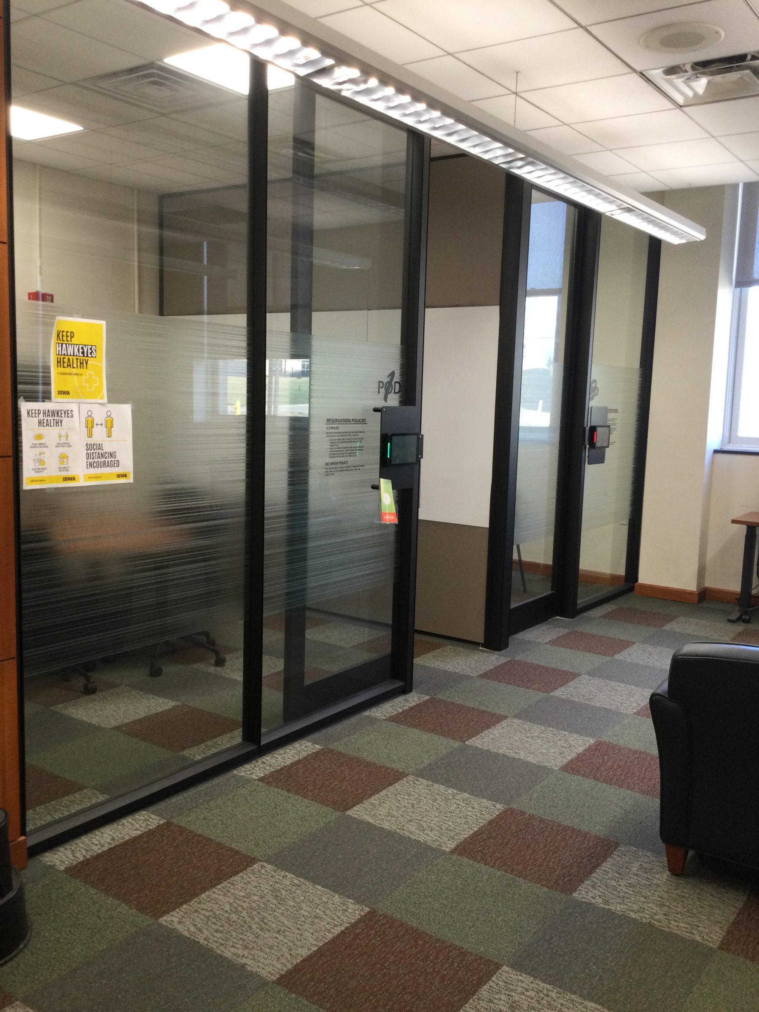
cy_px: 506
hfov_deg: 45.4
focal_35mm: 31
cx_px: 380
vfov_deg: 58.4
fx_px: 906
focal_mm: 3.3
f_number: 2.4
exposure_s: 1/30
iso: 50
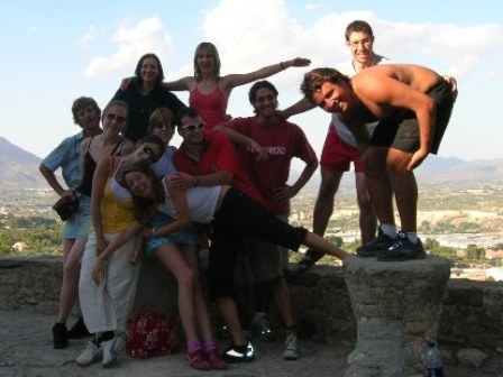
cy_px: 188
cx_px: 252
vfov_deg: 41.8
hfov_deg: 54.0
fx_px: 494
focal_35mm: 34
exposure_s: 1/234
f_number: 4.9
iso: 71
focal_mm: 5.7
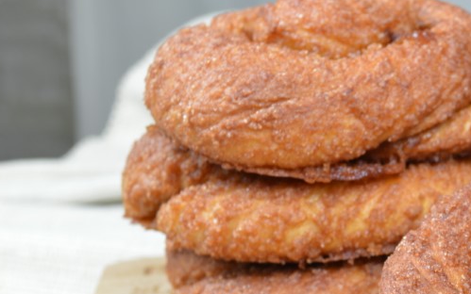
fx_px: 1271
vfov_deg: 13.0
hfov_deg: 19.9
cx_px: 538
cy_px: 316
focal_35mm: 99
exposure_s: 1/2
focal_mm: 28
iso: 100
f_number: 8
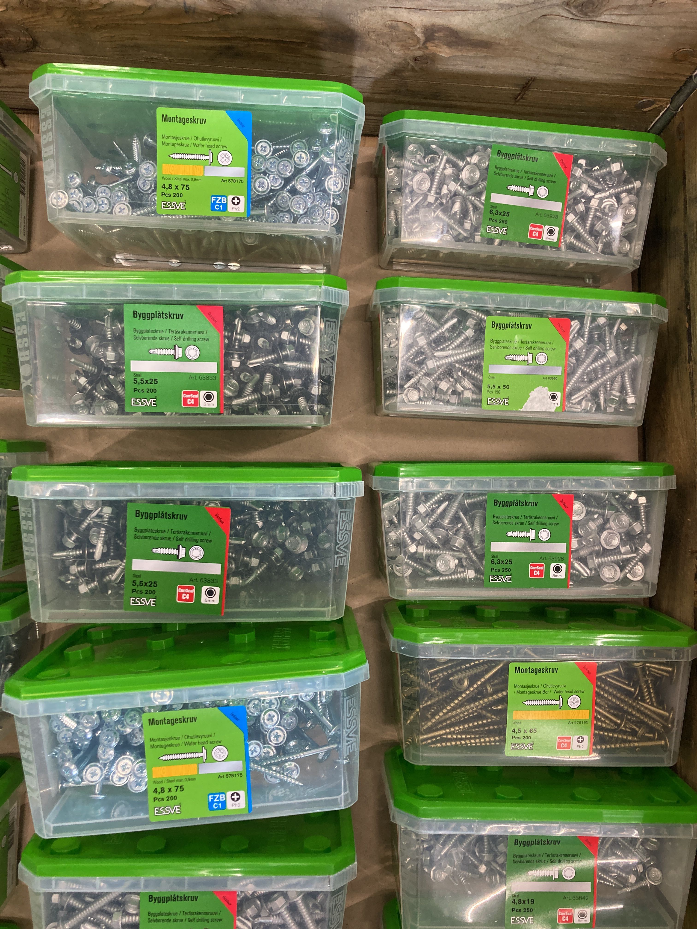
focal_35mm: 28
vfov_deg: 63.4
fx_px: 752
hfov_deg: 49.7
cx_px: 348
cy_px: 464
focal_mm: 3.99
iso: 100
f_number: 1.8
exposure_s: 1/60
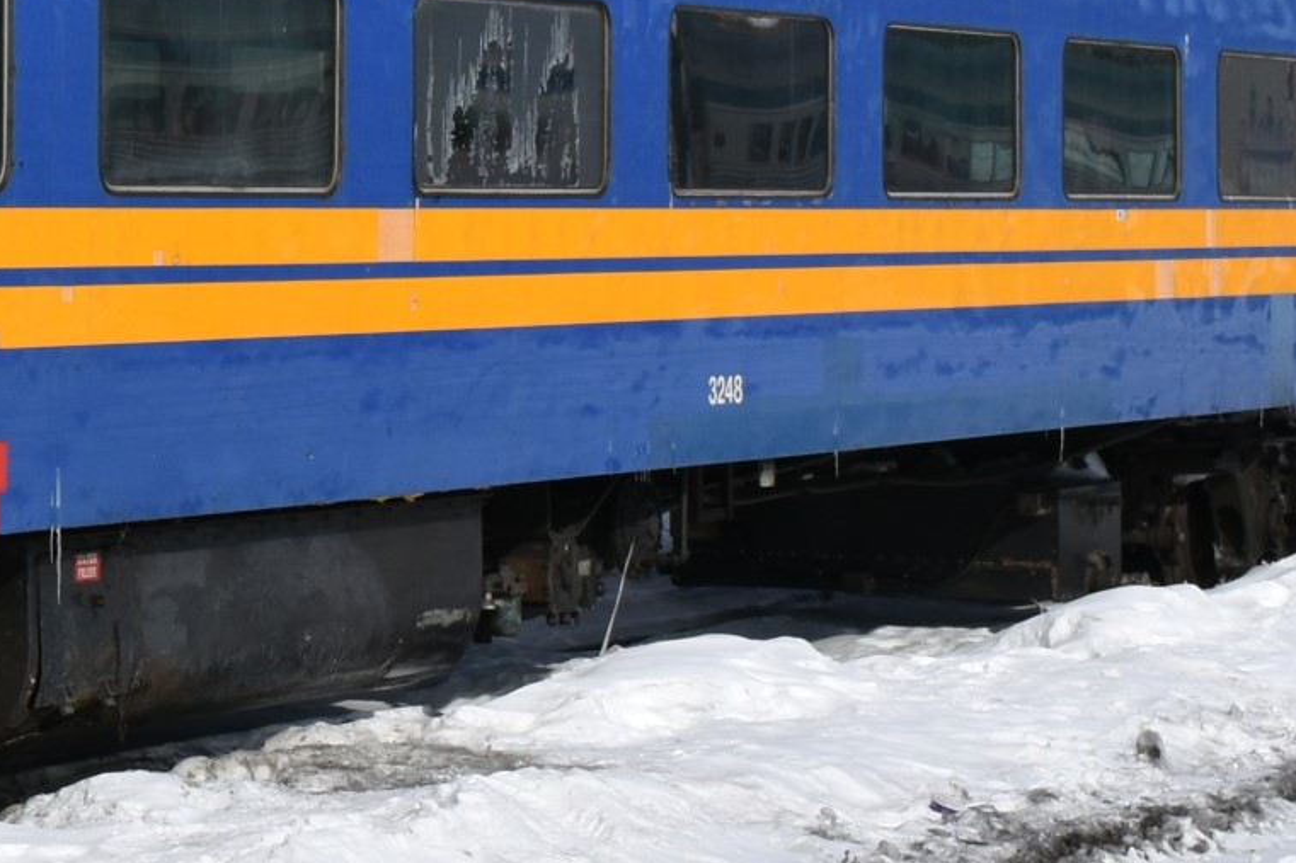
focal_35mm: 136
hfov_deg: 14.3
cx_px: -536
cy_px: -63
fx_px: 4894
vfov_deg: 10.0
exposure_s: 1/500
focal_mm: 23
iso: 110
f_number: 8
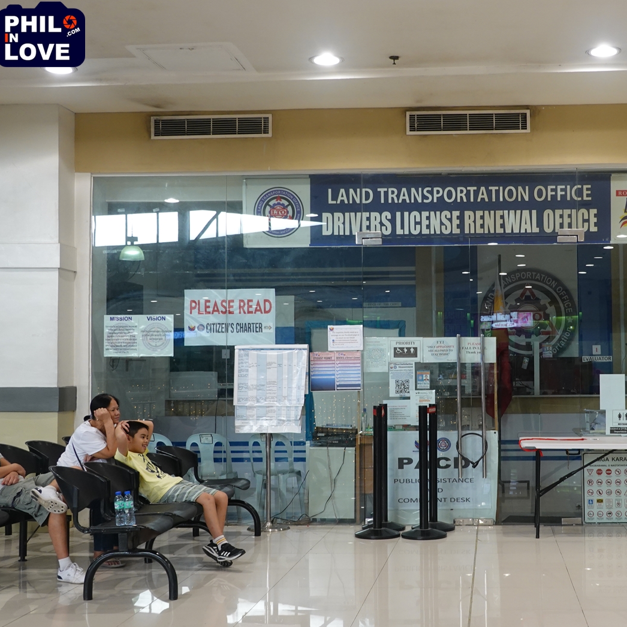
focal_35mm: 52
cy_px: 310
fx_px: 1066
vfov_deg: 32.8
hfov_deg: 32.2
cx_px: 464
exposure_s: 1/40
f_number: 4
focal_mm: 14.69
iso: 320
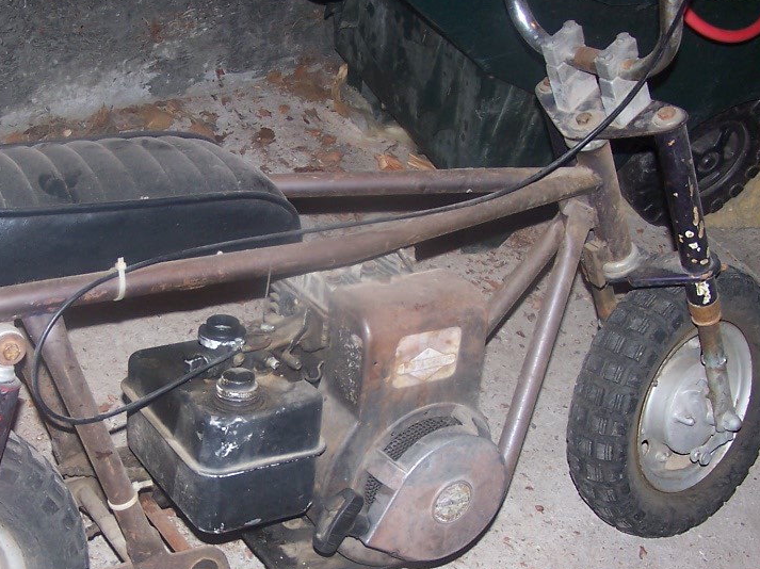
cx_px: 261
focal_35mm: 64
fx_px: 1404
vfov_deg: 22.8
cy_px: 362
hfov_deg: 30.1
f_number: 2.8
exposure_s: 1/60
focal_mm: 6.3
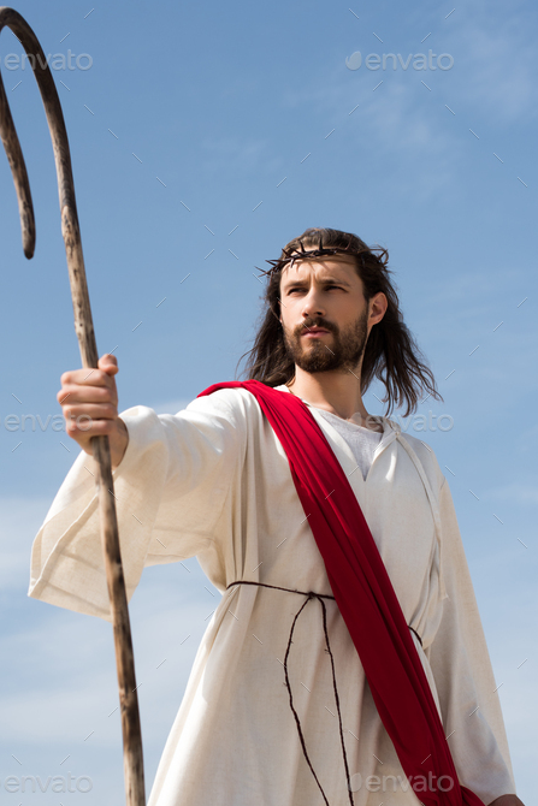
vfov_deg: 30.5
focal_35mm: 66
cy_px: 413
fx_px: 1479
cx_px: 215
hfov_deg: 20.6
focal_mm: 50
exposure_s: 1/1600
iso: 100
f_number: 4.5
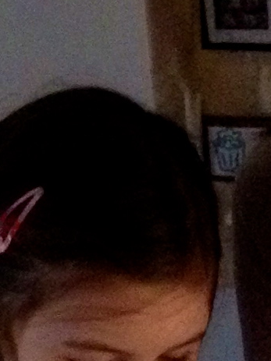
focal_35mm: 181
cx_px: 472
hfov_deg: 7.9
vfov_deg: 10.7
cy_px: 469
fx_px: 1890
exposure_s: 1/20
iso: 400
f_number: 2.4
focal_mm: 4.28
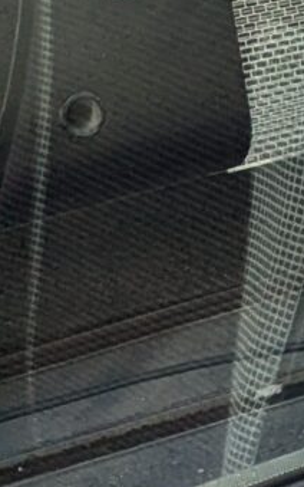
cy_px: 567
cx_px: 1098
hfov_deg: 6.5
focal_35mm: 173
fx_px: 2292
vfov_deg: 11.9
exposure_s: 1/650
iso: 57
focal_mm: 4.38
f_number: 1.73
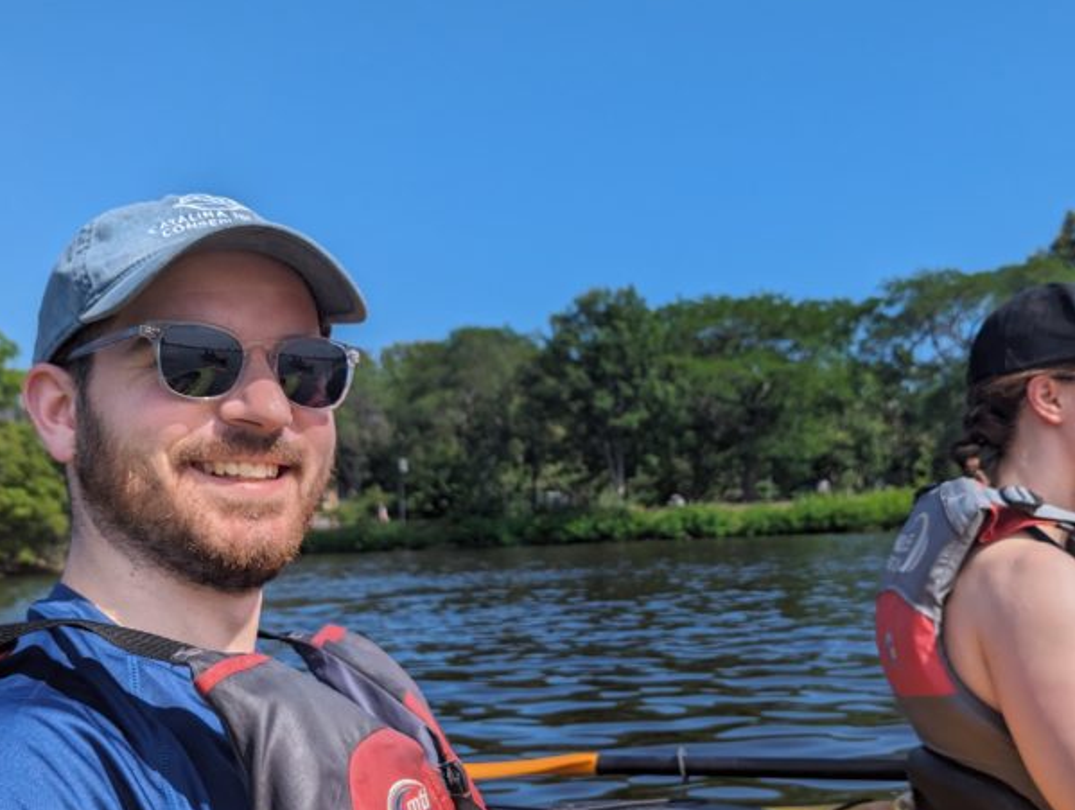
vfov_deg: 34.9
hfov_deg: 45.6
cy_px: 543
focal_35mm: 41
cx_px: 617
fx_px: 1275
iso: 41
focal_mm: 6.81
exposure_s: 1/2976
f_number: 1.85
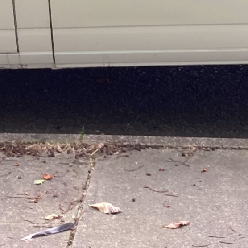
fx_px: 924
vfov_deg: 14.0
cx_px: 156
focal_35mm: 114
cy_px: -158
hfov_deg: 15.3
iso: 64
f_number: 1.8
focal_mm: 3.99
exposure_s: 1/121
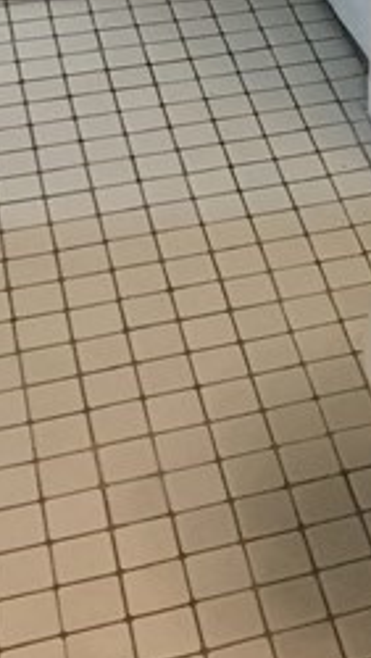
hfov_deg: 12.0
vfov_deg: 21.0
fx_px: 1693
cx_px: 537
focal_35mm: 97
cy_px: -45
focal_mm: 4.15
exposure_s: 1/15
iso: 50
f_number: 2.2
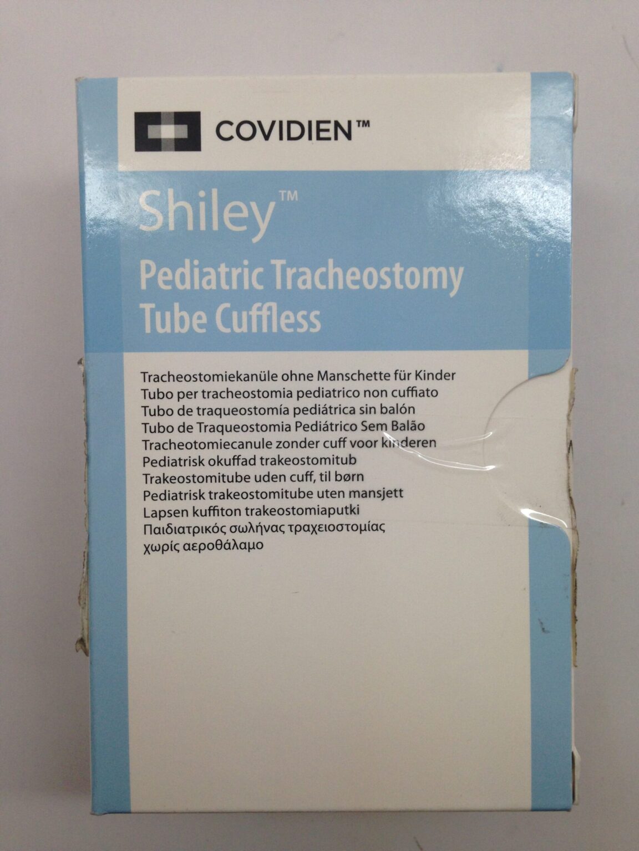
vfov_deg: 55.4
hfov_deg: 42.9
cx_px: 320
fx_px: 812
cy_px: 426
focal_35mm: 33
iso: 80
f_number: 2.4
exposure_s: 1/120
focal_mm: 4.12
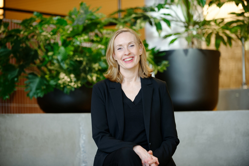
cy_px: 83
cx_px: 124
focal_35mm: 130
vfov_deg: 10.5
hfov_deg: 15.8
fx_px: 899
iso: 1800
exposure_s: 1/125
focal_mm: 130
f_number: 2.8
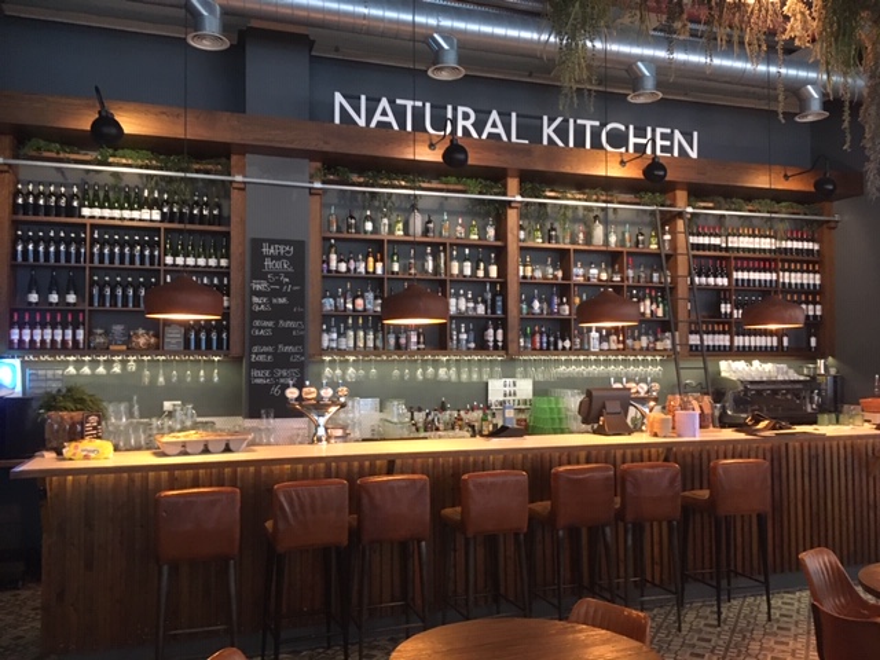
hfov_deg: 61.7
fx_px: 737
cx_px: 440
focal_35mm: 29
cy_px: 330
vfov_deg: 48.2
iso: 200
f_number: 2.2
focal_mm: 4.15
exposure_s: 1/17
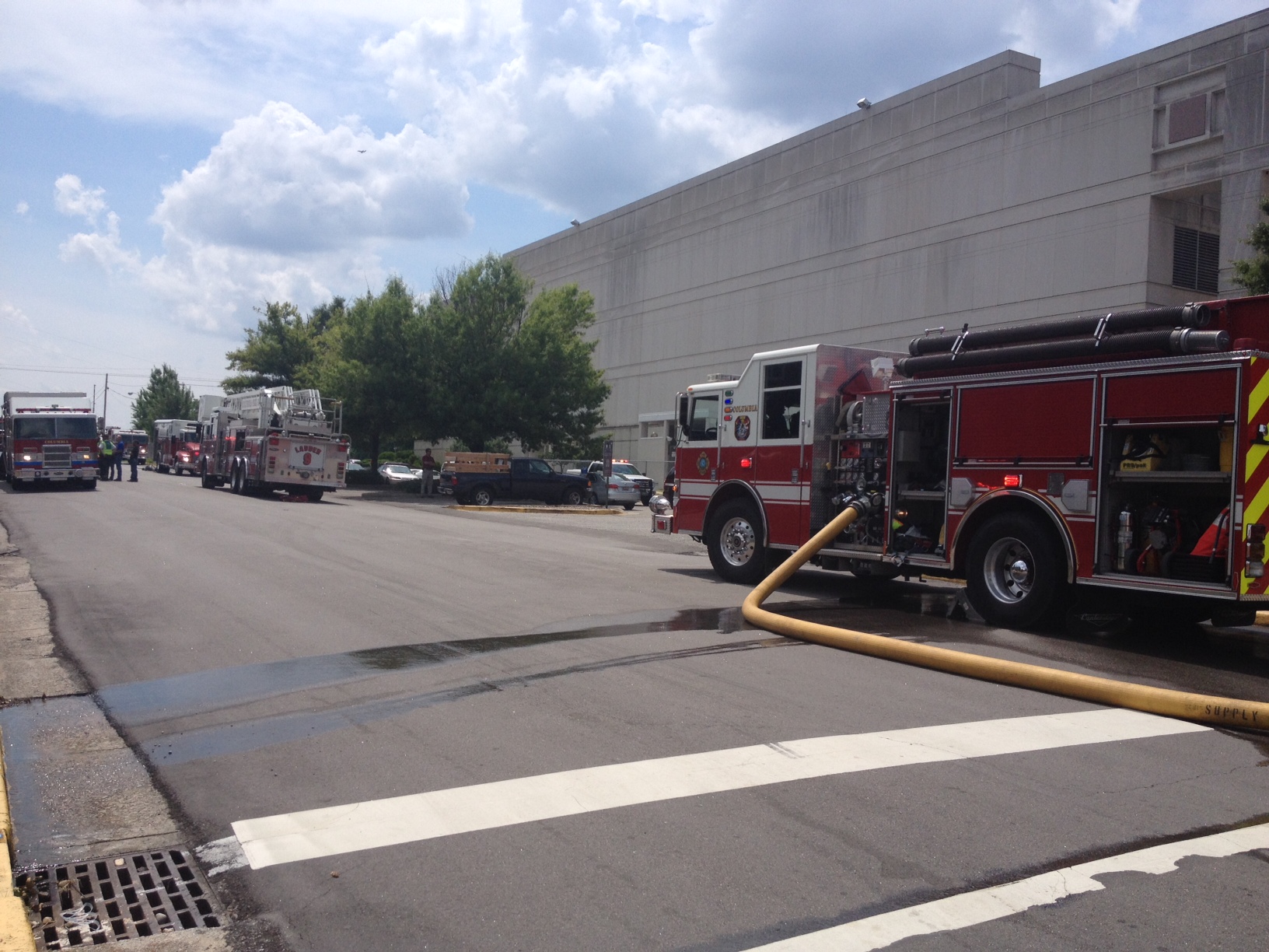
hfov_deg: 52.6
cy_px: 476
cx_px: 634
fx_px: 1283
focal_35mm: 35
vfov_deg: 40.7
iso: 50
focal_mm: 4.28
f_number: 2.4
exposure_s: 1/2513
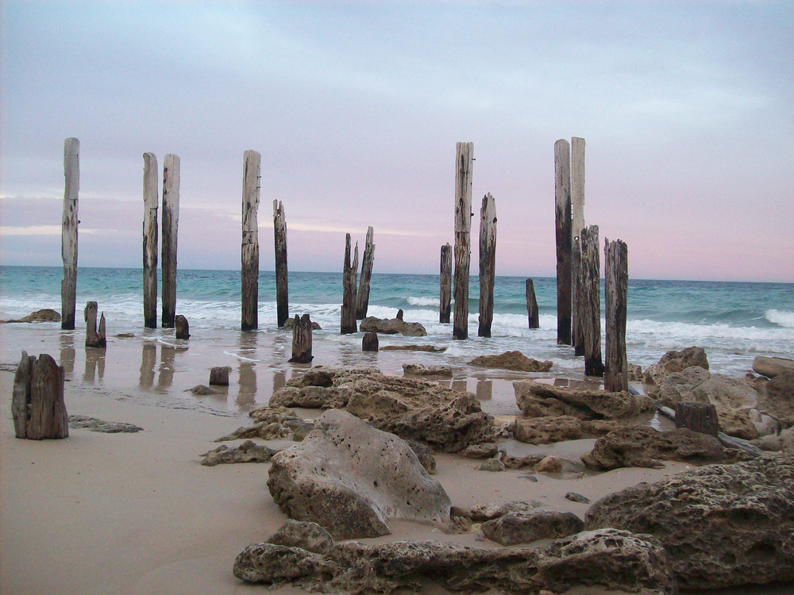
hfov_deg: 51.4
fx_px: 826
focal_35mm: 36
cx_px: 397
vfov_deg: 39.7
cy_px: 298
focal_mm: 6
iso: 160
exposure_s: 1/54.7
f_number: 2.7
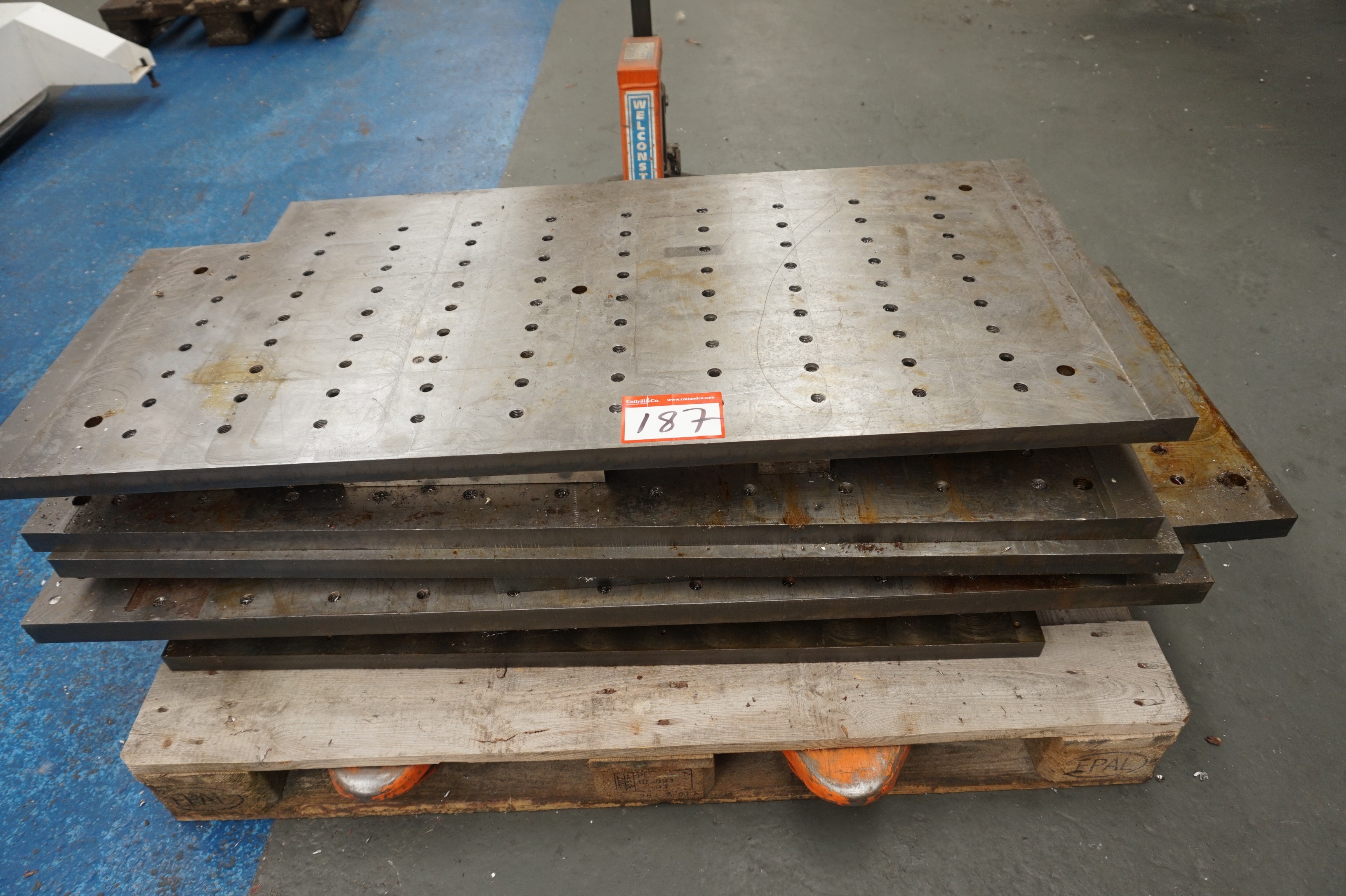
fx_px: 897
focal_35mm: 24
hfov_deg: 73.8
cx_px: 673
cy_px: 448
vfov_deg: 53.1
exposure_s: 1/160
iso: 400
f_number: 4
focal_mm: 16
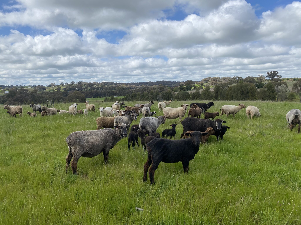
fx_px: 226
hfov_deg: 67.3
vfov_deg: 53.1
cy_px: 112
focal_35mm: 26
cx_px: 150
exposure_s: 1/3610
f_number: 1.8
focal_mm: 4.25
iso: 32
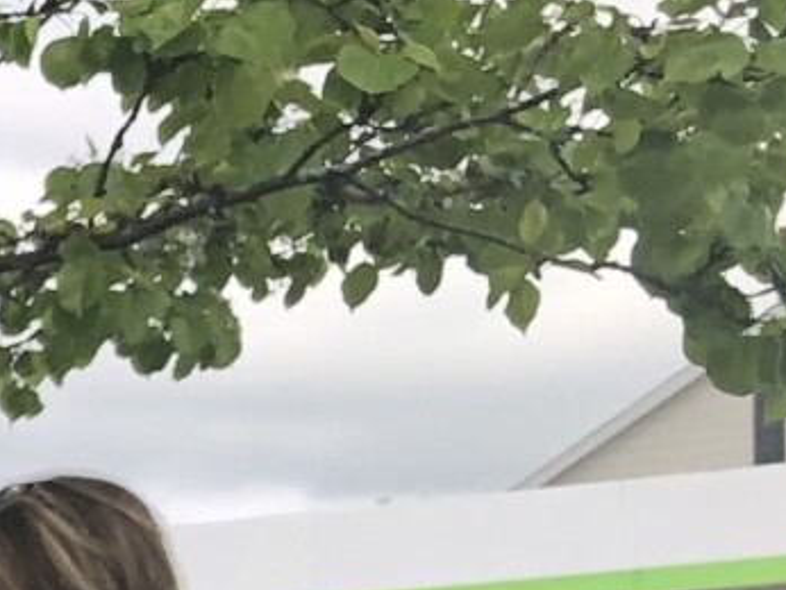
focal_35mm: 178
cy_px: 1273
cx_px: -1447
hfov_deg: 9.2
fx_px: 4045
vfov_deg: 7.9
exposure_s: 1/615
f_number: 1.8
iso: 20
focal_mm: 3.99
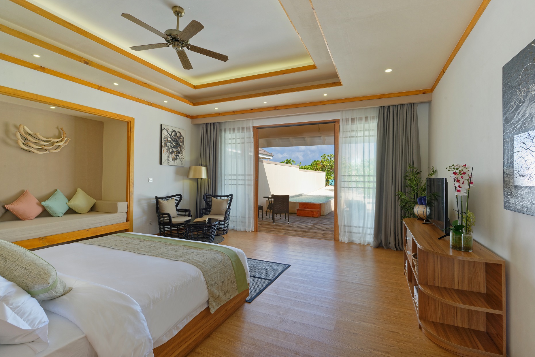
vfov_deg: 73.7
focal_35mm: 16
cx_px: 280
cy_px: 173
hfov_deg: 96.7
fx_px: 238
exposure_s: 1/320
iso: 200
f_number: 13
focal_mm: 15
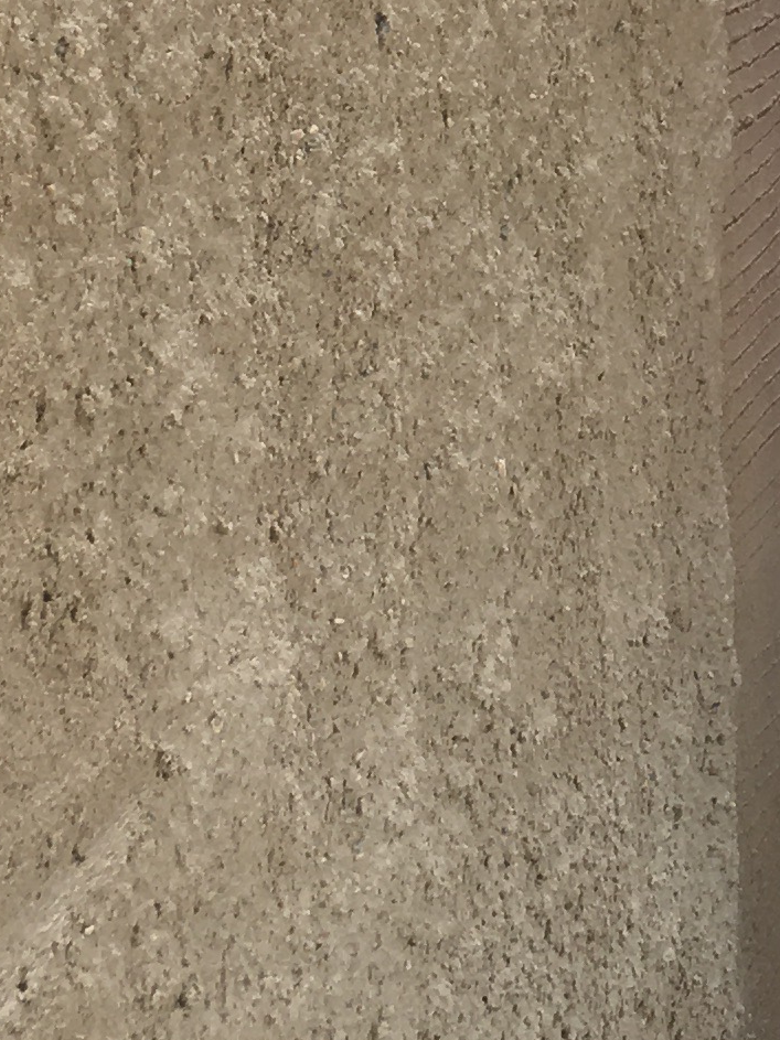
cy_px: -179
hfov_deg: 11.7
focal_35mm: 124
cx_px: 913
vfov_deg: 15.4
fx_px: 3726
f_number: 2.2
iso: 25
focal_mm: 4.15
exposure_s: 1/156
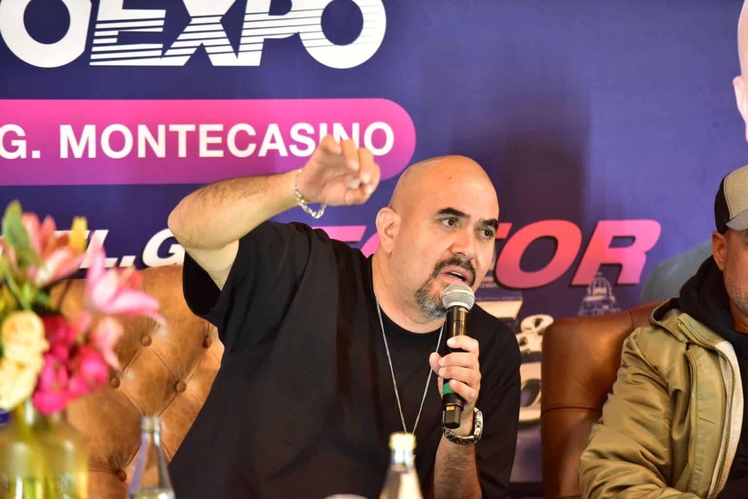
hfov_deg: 11.7
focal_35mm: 175
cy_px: 250
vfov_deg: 7.9
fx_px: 3637
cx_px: 374
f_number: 3.2
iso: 4000
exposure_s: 1/160
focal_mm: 175
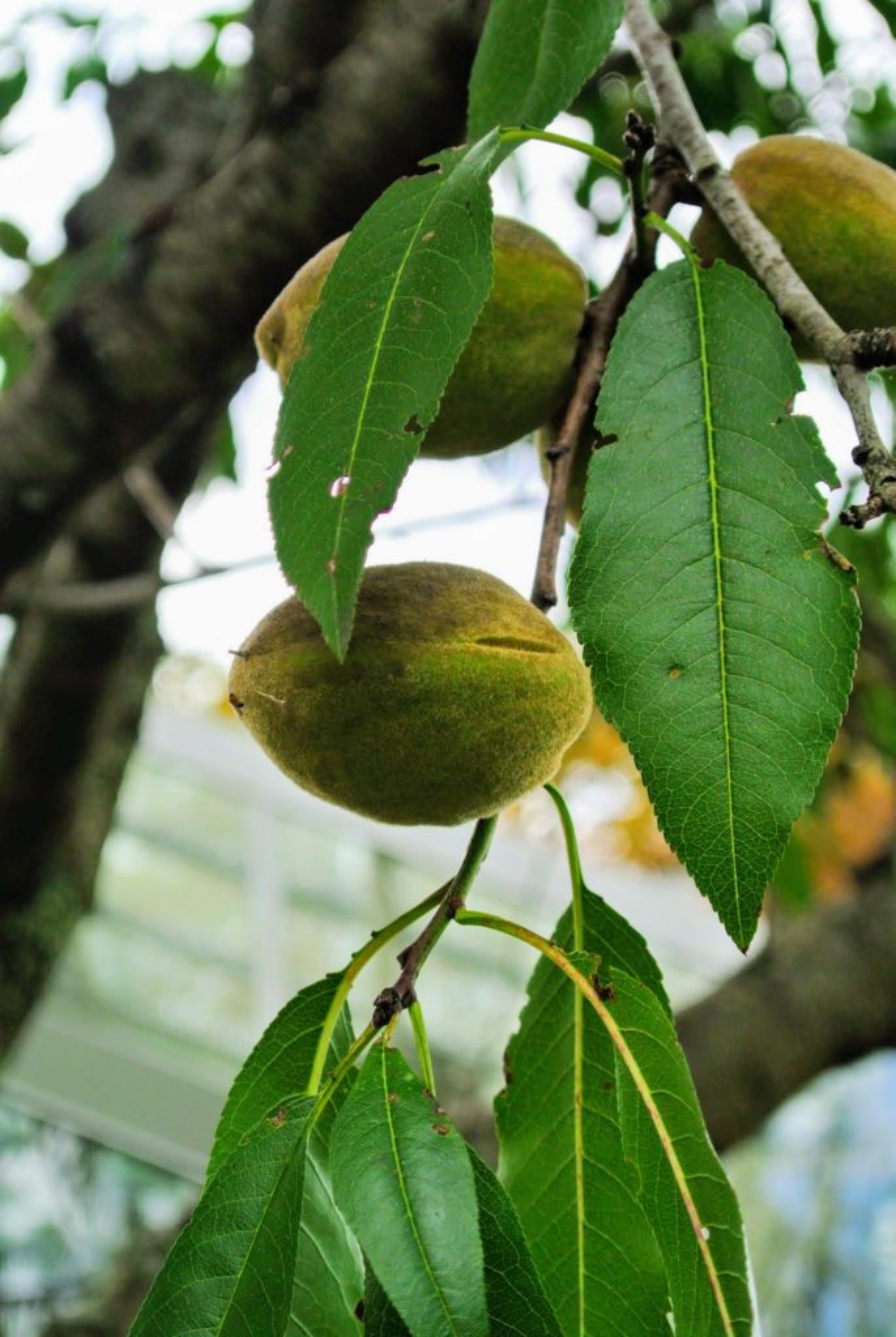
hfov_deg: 16.9
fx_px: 3014
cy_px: 668
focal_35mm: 81
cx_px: 448
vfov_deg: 25.0
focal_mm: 30
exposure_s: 1/160
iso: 100
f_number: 5.6
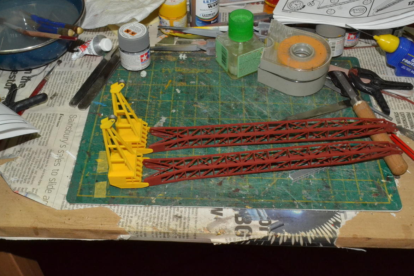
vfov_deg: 31.2
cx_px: 209
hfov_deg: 45.4
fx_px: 494
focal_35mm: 43
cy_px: 139
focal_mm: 28
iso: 3200
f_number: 22
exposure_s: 1/60
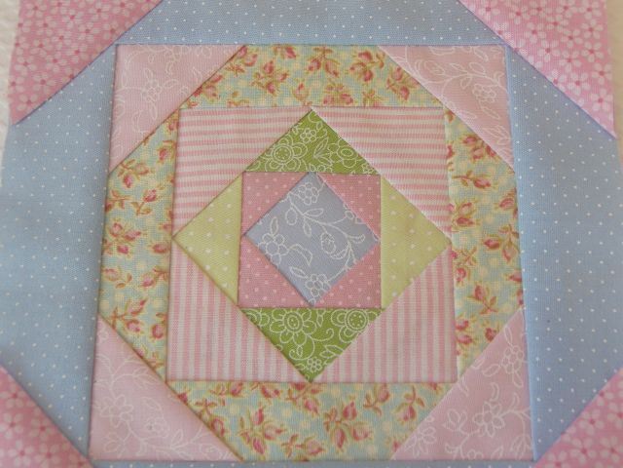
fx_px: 828
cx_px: 312
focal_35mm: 46
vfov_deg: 31.5
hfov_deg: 41.2
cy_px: 234
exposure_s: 1/40
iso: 80
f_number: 3.6
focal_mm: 9.6
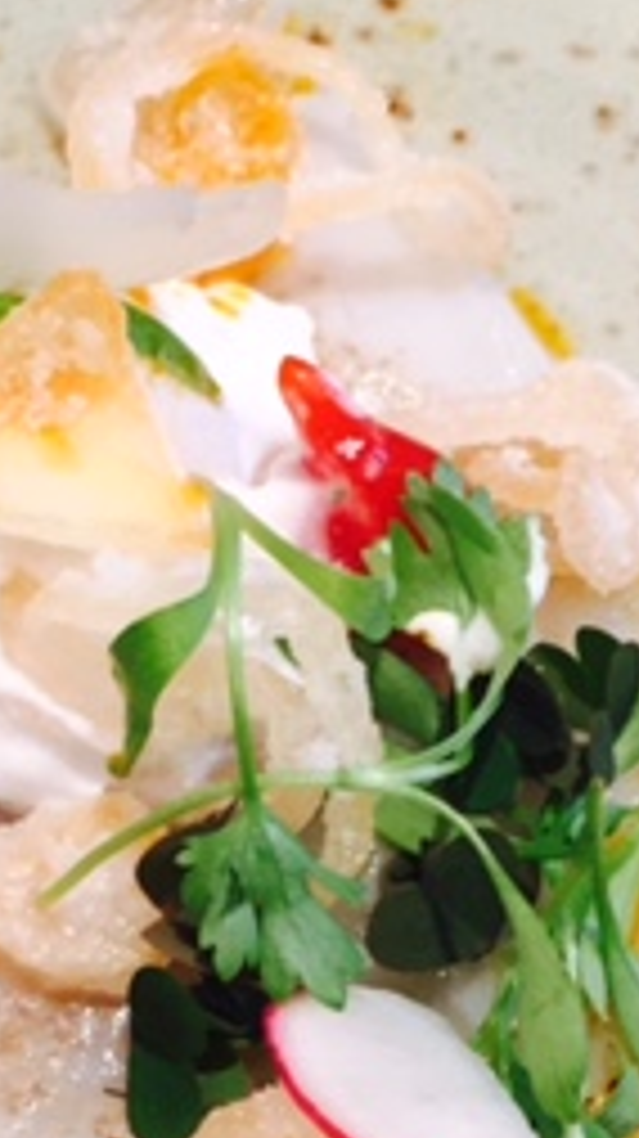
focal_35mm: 80
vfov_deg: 25.6
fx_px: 2414
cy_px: 1053
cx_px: 310
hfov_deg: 15.1
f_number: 2.2
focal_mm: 4.15
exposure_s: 1/30
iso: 64
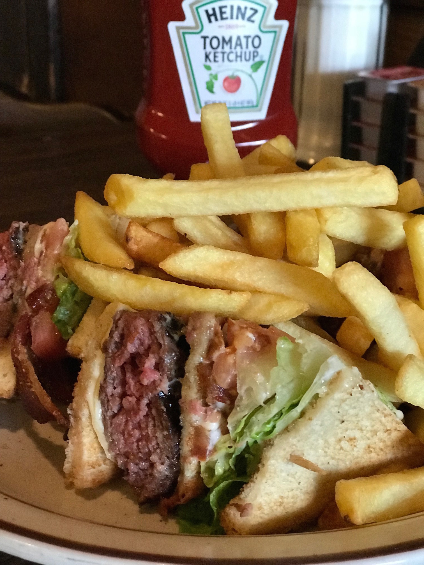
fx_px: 931
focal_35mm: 57
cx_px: 212
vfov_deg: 33.8
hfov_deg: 25.7
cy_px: 282
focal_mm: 6.6
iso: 640
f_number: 2.8
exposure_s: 1/60
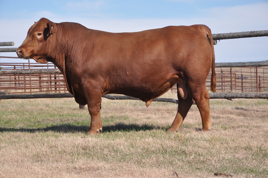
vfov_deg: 12.1
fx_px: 836
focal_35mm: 112
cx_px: 134
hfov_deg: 18.2
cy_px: 89
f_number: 8
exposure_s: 1/500
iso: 200
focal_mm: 75
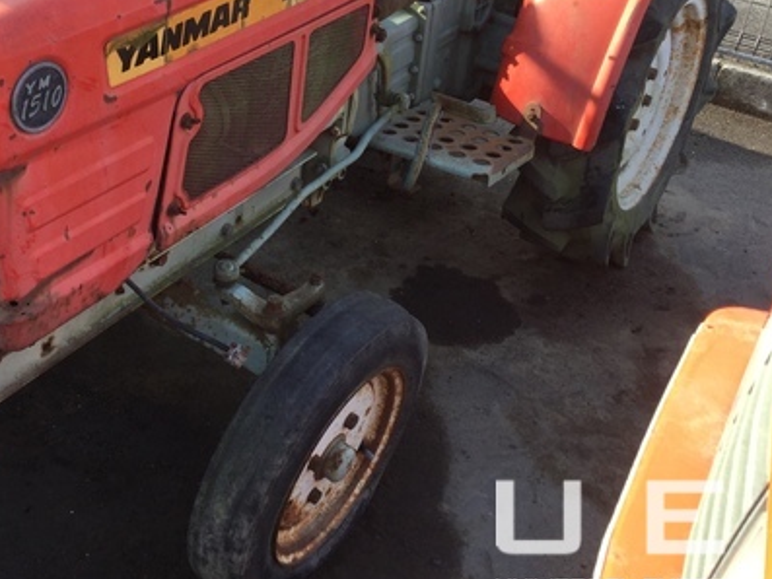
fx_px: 1115
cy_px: 165
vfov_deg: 28.8
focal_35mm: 50
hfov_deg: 37.8
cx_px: 263
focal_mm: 3.3
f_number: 2.4
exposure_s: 1/245
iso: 25
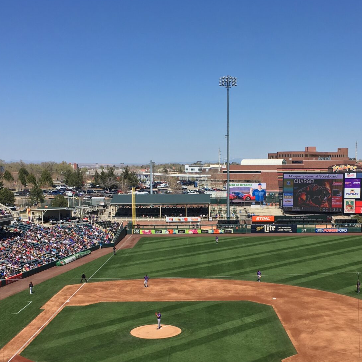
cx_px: 212
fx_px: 568
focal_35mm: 48
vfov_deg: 35.0
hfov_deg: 35.3
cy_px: 239
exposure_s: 1/1672
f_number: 2.2
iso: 25
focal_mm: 4.15
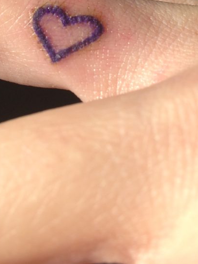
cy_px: 21
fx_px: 473
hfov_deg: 23.6
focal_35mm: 62
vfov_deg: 29.7
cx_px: 79
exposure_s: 1/559
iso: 50
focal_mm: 4.13
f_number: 2.4
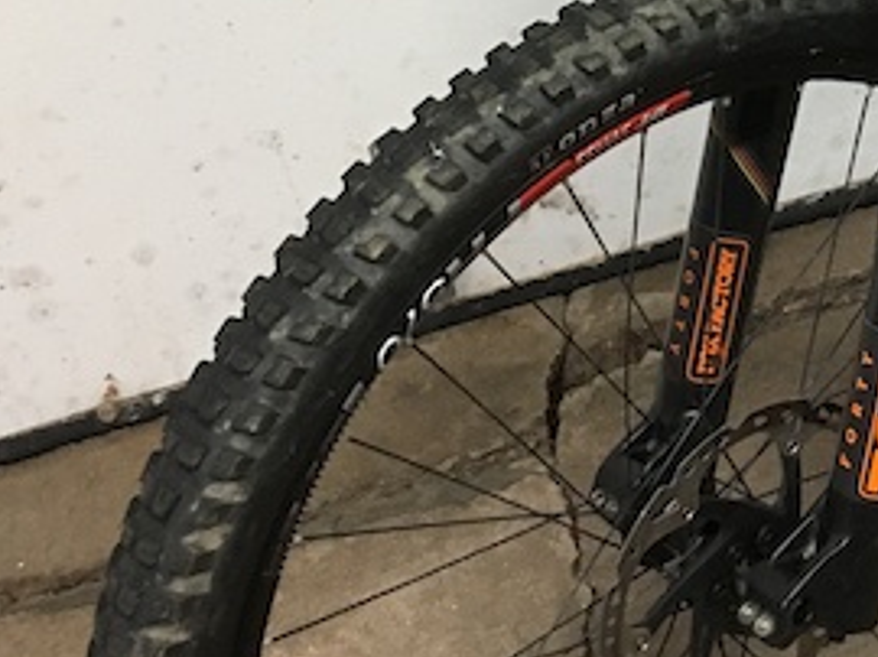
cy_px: -179
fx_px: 2179
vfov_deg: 16.3
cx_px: 1021
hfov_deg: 21.3
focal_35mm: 86
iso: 125
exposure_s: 1/30
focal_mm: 4.15
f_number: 2.2
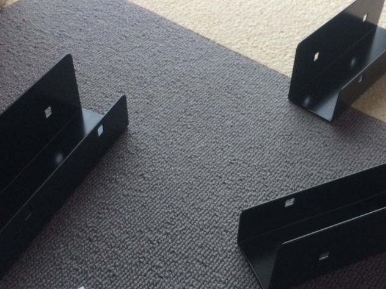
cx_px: 234
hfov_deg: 40.2
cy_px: 155
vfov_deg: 30.9
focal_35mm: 47
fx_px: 524
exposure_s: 1/30
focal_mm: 4.15
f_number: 2.2
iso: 125
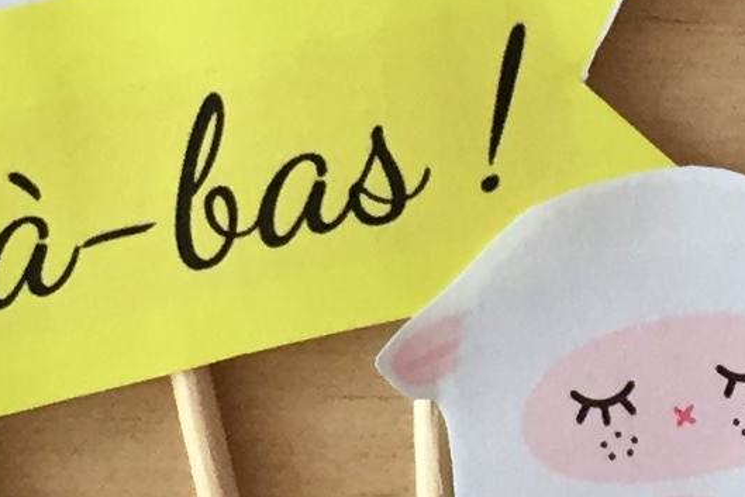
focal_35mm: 186
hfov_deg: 11.0
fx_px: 3850
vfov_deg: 7.4
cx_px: 572
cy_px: 25
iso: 100
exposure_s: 1/33
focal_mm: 4.15
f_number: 2.2
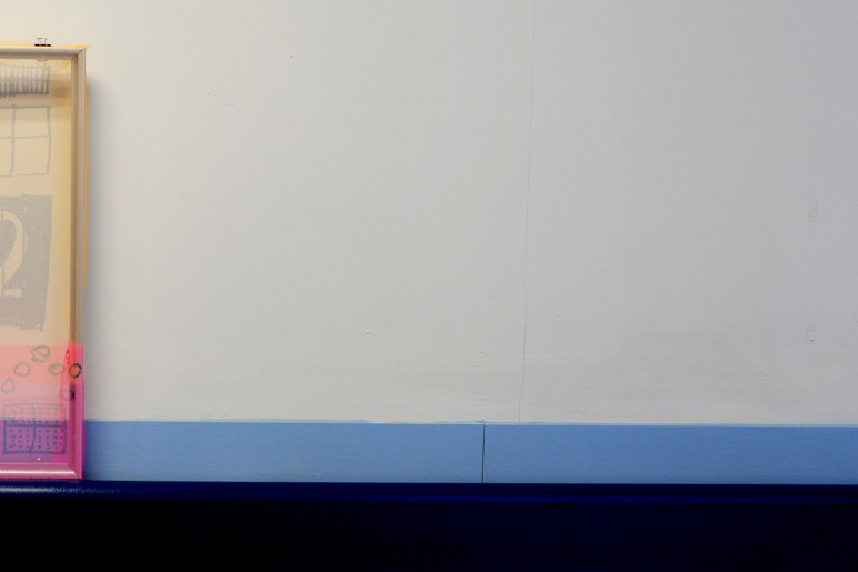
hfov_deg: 28.4
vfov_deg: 19.8
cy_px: 126
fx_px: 1621
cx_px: 70
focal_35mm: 68
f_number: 5
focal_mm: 35
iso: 400
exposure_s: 1/100
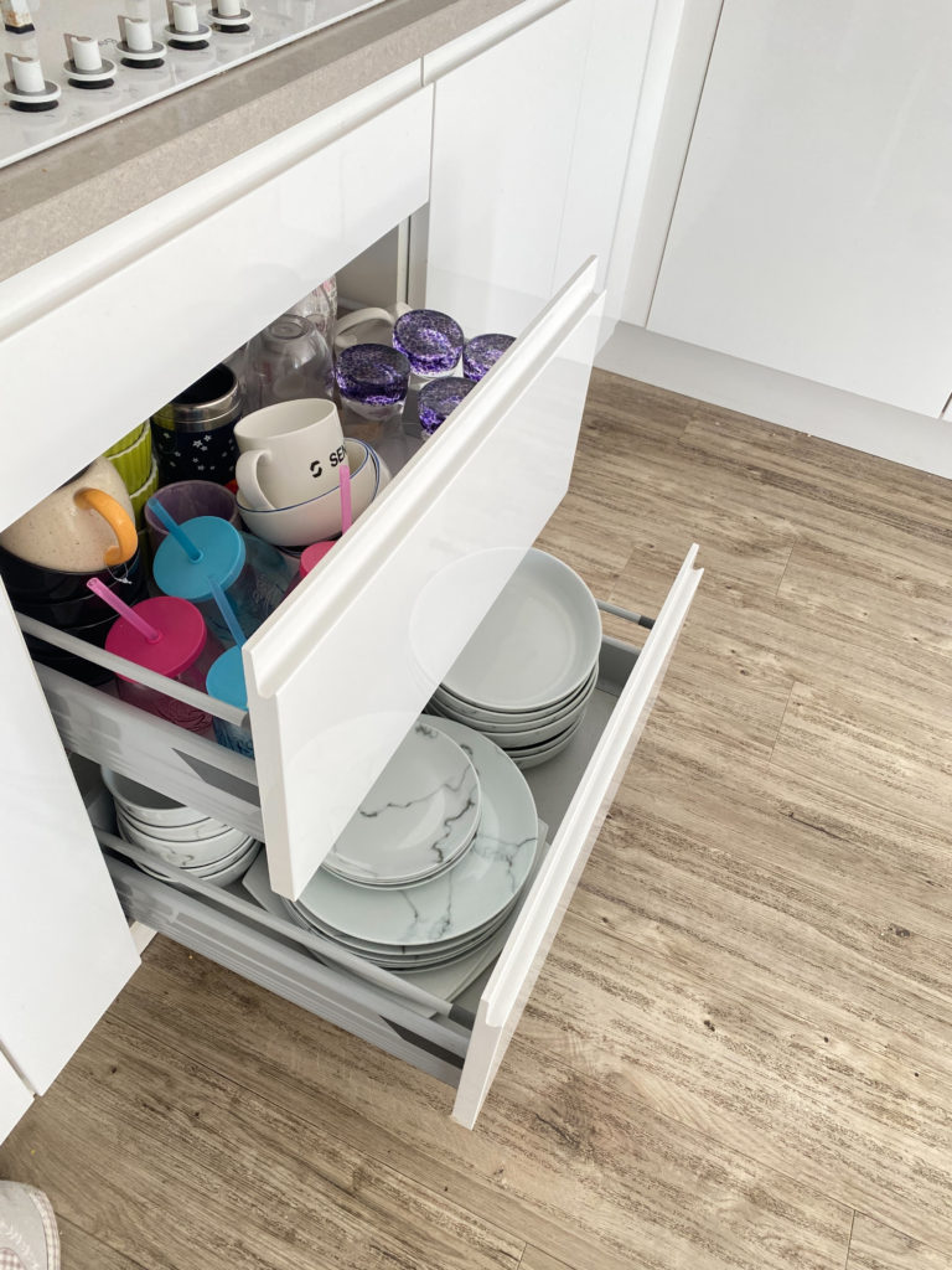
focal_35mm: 26
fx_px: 953
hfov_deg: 53.1
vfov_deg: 67.3
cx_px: 476
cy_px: 635
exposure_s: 1/118
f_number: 1.8
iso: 125
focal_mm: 4.25
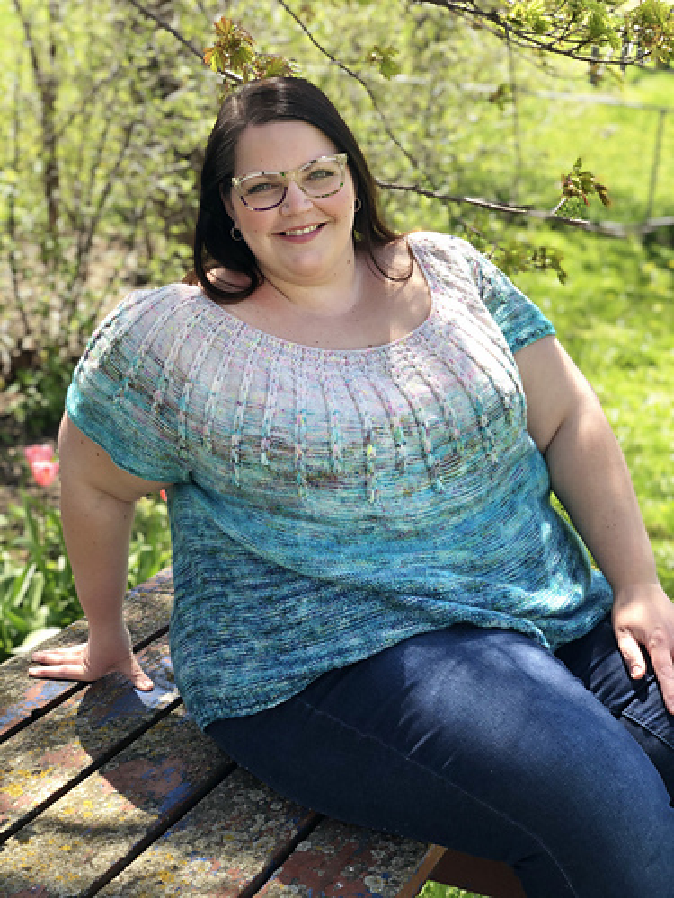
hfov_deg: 28.0
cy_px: 449
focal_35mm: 52
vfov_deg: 36.8
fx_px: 1350
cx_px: 337
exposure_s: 1/120
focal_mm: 6
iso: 16
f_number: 2.4
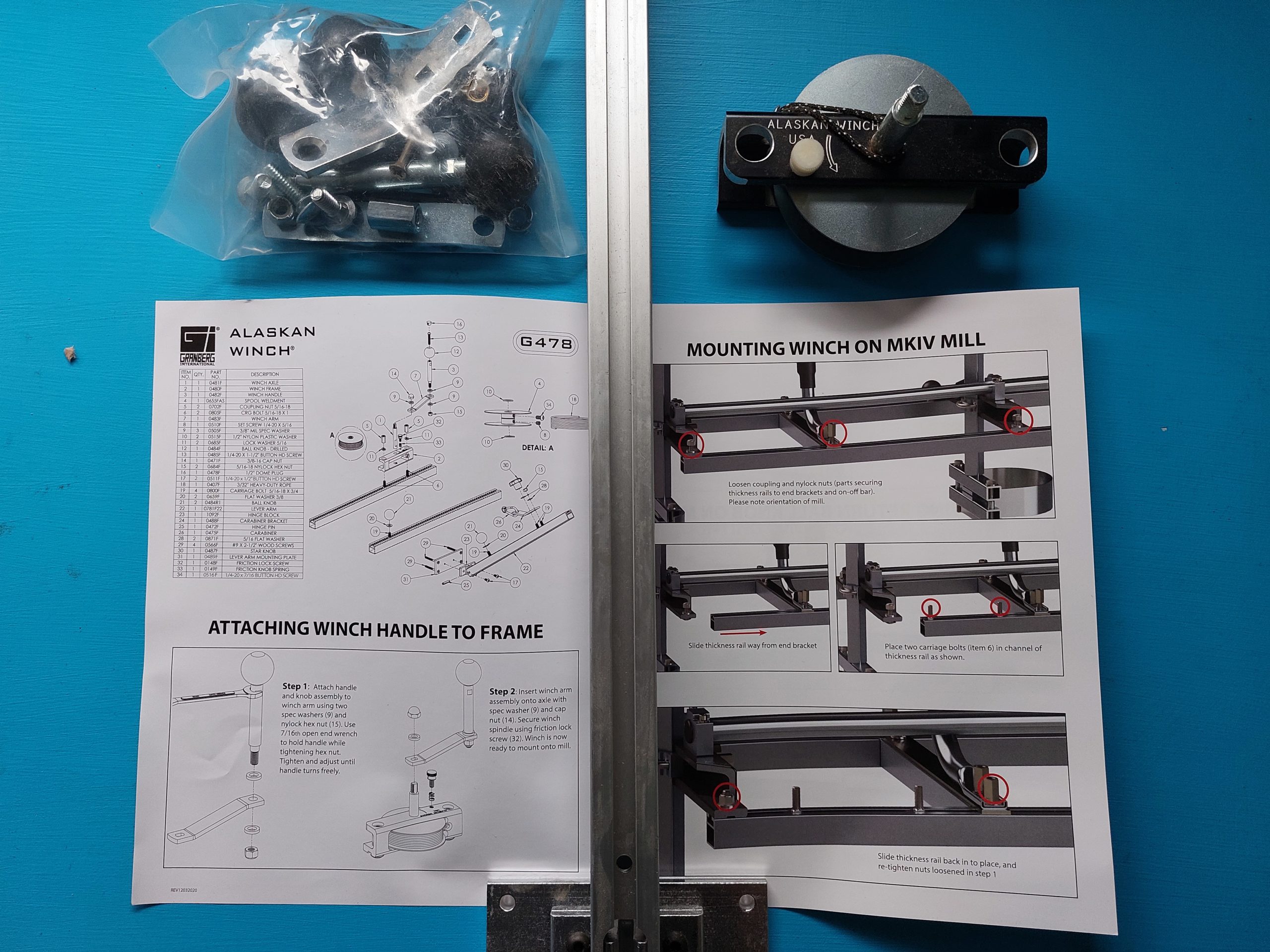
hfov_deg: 71.6
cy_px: 476
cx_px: 635
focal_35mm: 24
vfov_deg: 56.8
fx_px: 881
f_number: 1.8
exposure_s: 1/50
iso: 160
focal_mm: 5.23
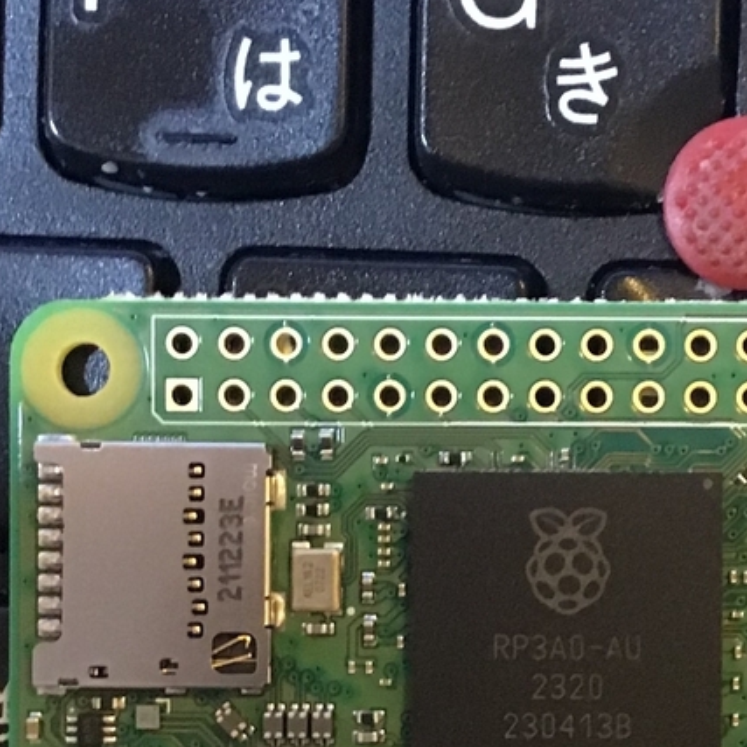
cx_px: 639
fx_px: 1880
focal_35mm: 77
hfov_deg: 22.1
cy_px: 556
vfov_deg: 22.3
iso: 320
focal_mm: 3.3
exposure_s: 1/15
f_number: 2.4
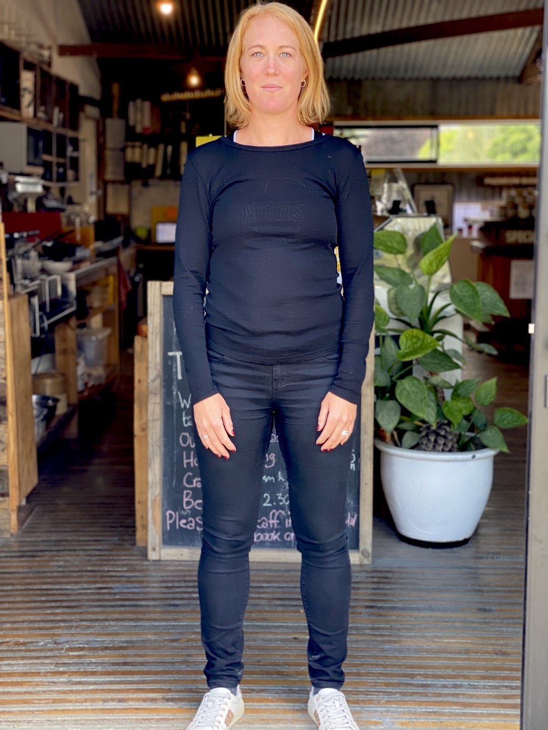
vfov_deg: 36.8
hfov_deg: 28.0
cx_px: 274
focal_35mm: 52
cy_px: 365
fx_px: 1098
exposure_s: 1/122
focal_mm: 6
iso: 32
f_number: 2
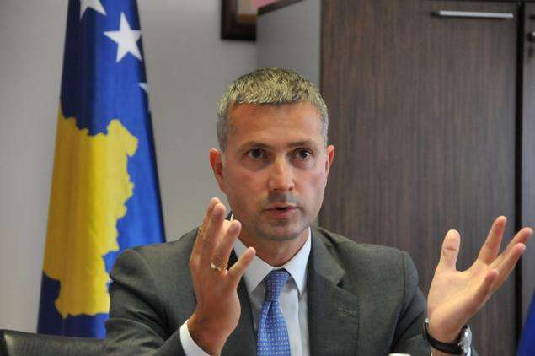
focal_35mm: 158
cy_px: 178
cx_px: 268
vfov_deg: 8.7
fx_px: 2338
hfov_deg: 13.1
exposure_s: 1/100
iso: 2000
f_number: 5.3
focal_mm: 105
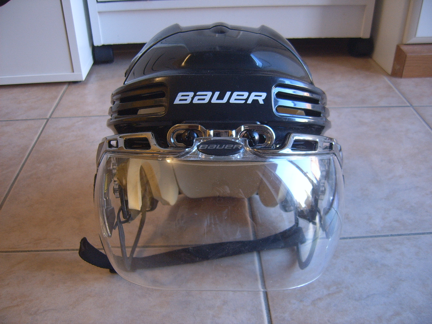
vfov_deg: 40.7
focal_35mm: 35
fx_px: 437
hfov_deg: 52.6
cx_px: 216
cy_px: 162
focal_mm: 5.8
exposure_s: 1/20
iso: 100
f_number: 2.8
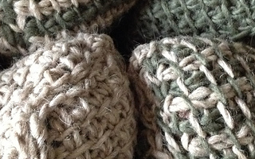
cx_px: 140
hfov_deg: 27.8
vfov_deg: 17.6
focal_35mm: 74
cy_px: 81
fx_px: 514
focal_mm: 4.28
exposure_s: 1/15
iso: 800
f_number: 2.4
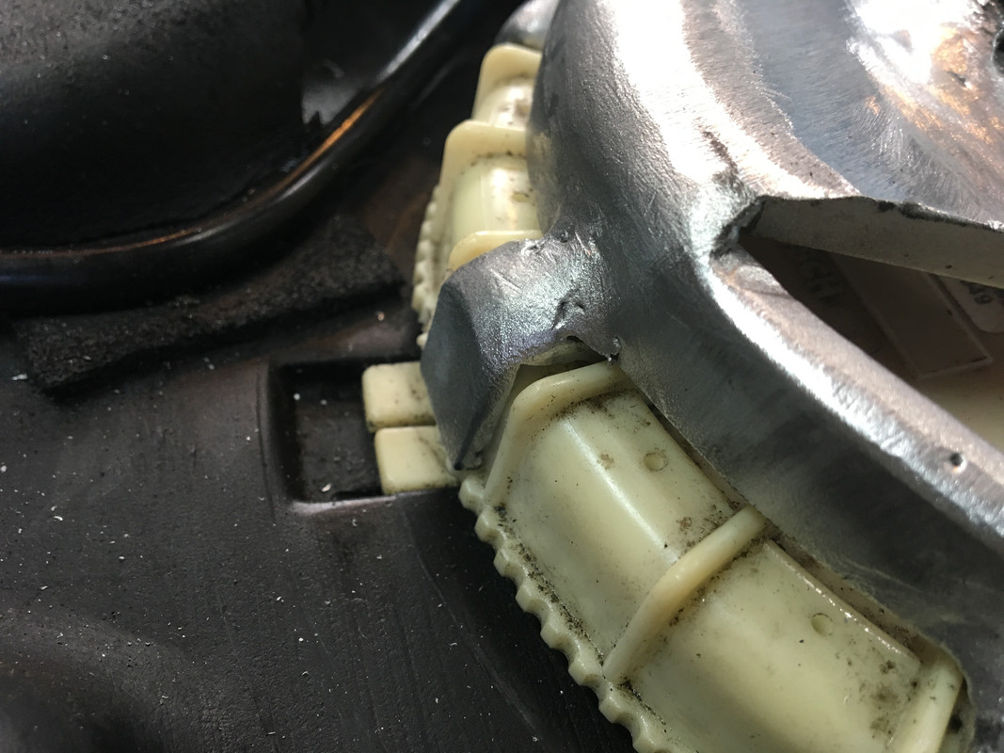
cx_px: 502
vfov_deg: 48.2
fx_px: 841
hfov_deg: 61.7
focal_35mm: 29
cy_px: 376
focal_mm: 4.15
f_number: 2.2
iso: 100
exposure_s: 1/30
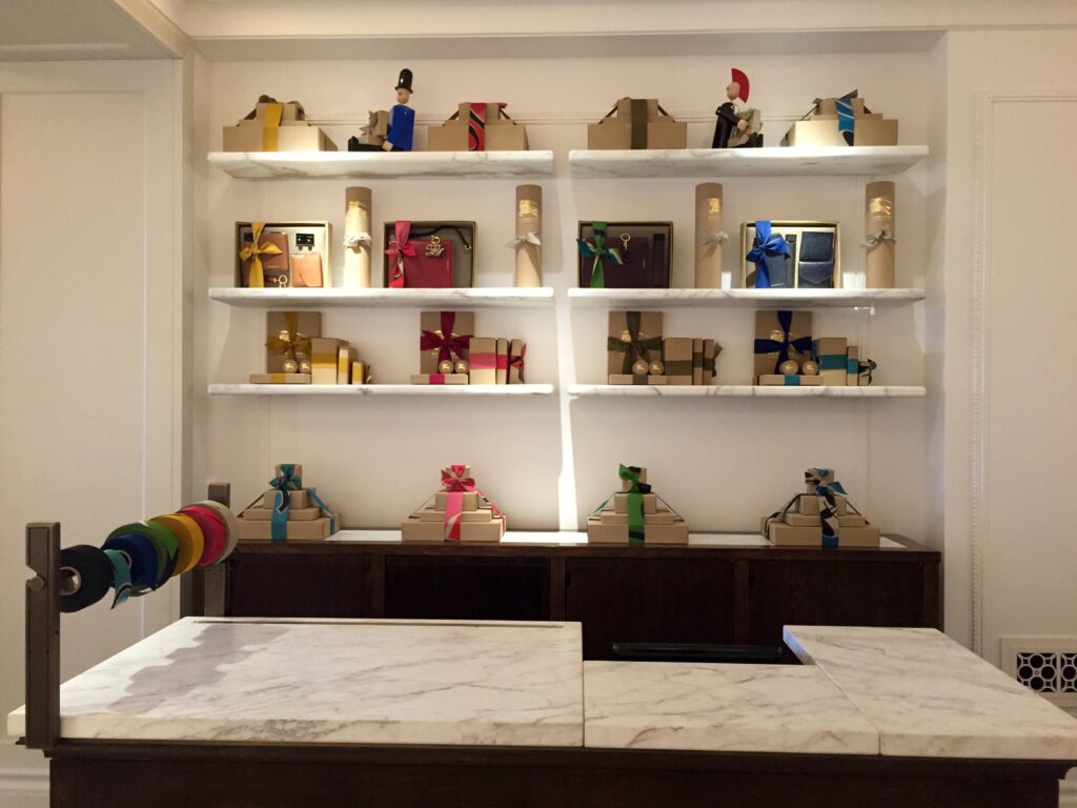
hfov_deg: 61.7
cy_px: 404
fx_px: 902
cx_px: 538
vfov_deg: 48.2
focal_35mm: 29
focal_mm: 4.15
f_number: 2.2
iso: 200
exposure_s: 1/30
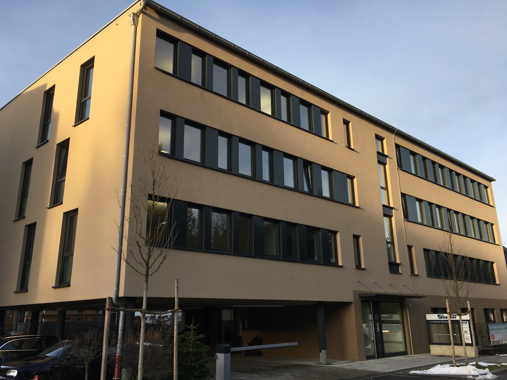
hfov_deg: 61.7
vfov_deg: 48.2
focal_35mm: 29
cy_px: 190
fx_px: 425
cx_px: 254
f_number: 2.2
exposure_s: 1/361
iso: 25
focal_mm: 4.15
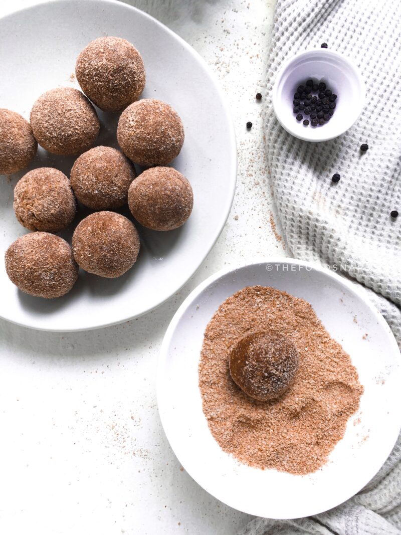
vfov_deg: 61.7
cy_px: 268
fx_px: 448
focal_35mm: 29
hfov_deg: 48.2
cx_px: 200
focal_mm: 4.15
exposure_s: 1/100
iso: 32
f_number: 2.2
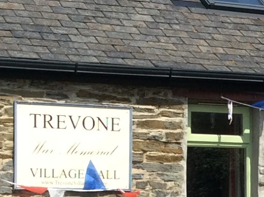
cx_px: 245
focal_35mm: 147
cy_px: 192
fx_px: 1119
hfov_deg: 13.3
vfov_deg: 10.0
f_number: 2.4
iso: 32
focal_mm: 3.3
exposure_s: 1/1506
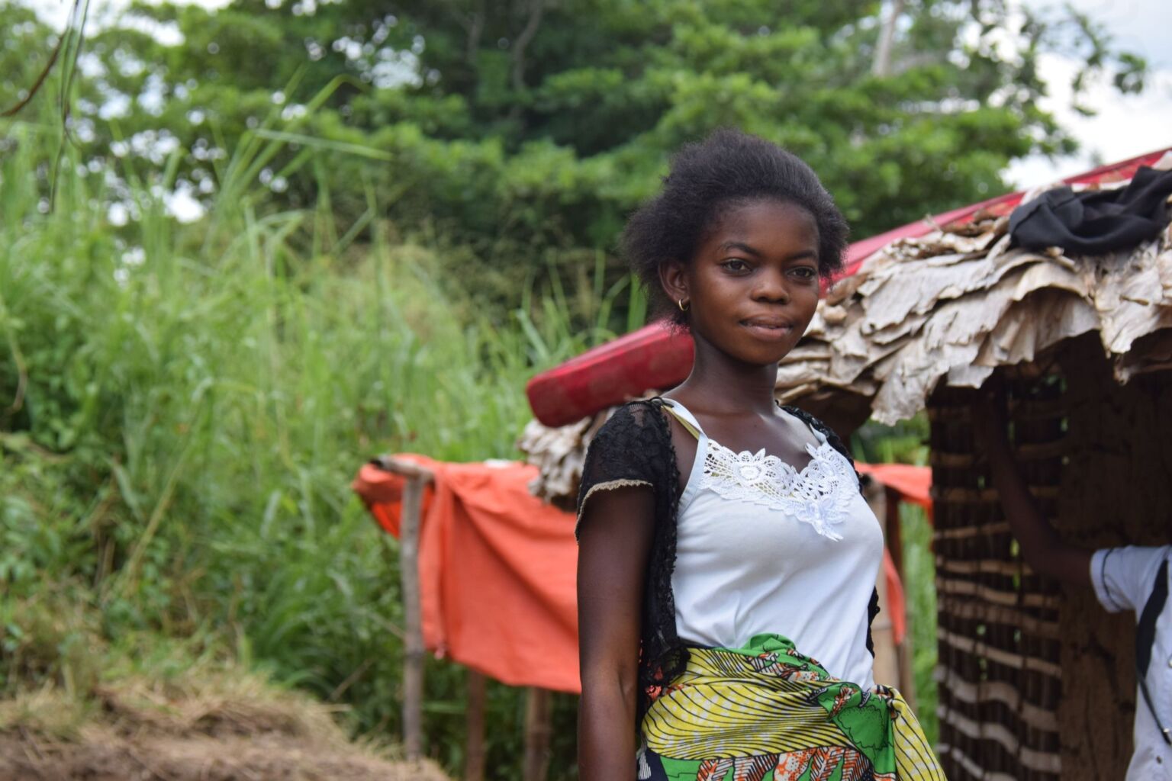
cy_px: 390
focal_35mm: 123
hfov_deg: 16.7
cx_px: 586
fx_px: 4004
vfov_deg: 11.1
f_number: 5.6
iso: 320
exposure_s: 1/500
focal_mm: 82
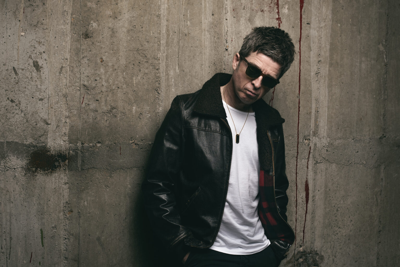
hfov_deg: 39.6
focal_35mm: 50
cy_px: 134
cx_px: 200
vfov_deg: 27.0
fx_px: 556
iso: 400
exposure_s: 1/160
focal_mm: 50
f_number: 7.1
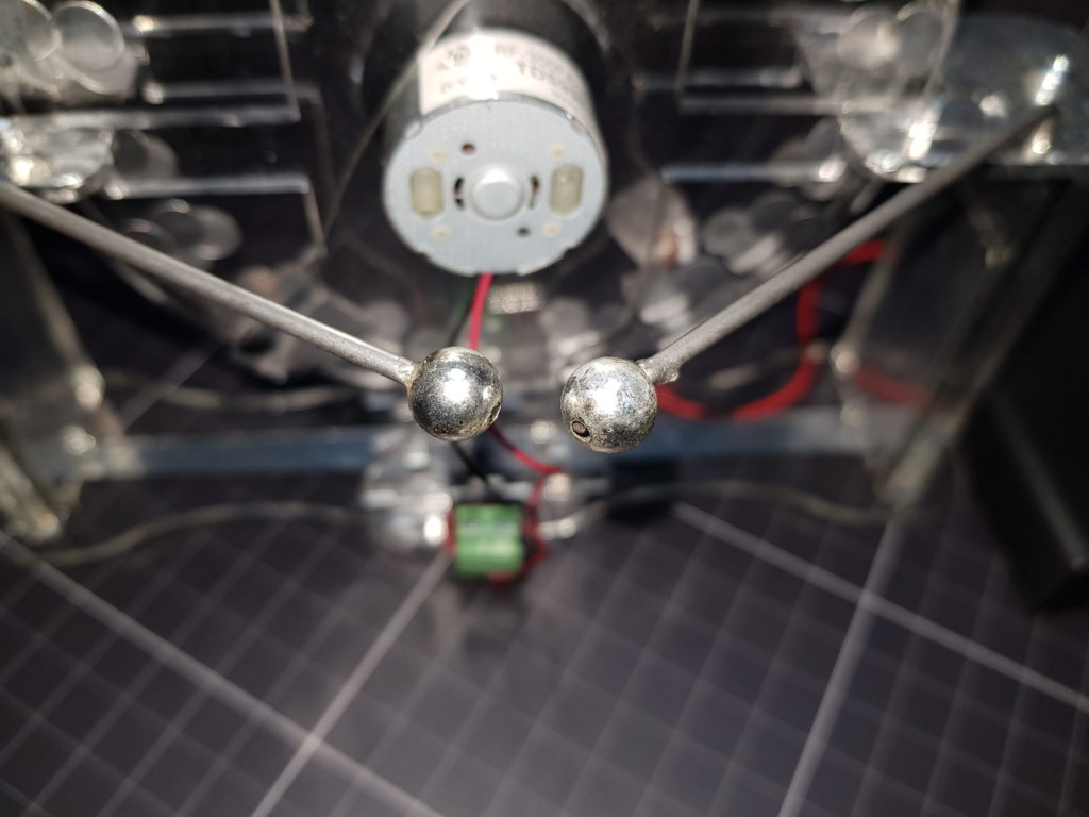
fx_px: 818
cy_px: 408
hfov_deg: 67.3
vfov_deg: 53.1
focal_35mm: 26
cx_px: 544
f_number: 1.7
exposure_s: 1/206
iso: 40
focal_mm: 4.2
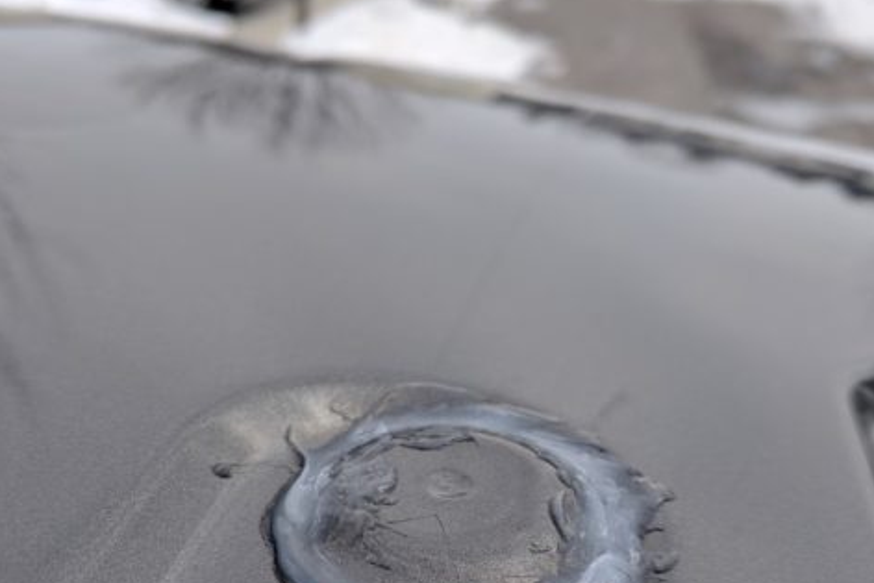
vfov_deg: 30.1
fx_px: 1068
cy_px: 431
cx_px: 378
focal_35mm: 44
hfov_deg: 44.4
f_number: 2
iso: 50
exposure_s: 1/1149
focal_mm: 4.67
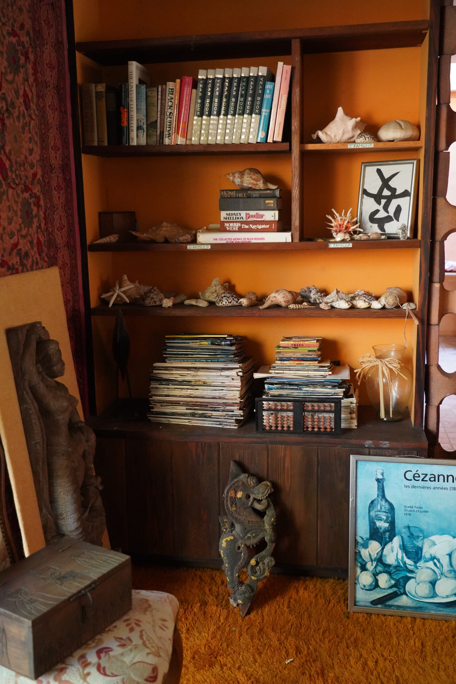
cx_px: 228
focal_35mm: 35
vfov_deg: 54.4
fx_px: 665
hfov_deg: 37.9
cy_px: 342
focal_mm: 35
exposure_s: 1/160
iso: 10000
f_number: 4
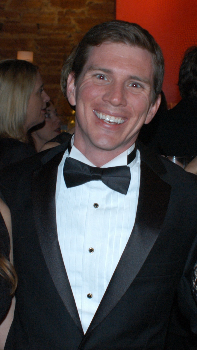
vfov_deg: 26.2
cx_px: 103
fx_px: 752
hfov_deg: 14.9
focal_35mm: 81
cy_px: 155
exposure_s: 1/60
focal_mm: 28
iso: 640
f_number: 4.5
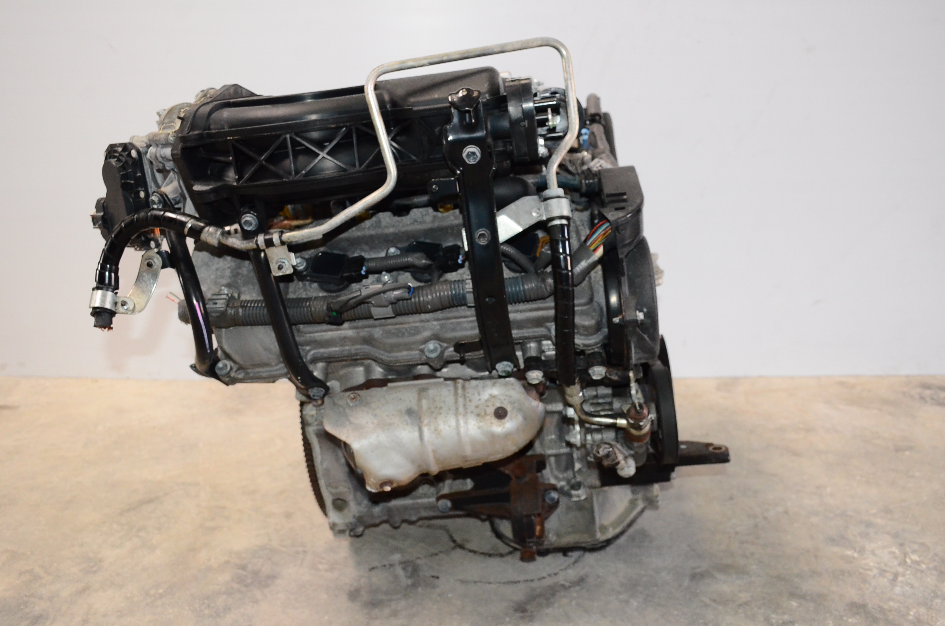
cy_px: 313
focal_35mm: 36
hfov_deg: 53.2
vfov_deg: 36.7
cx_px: 472
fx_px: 943
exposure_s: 1/250
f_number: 6.3
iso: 2500
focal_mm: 24
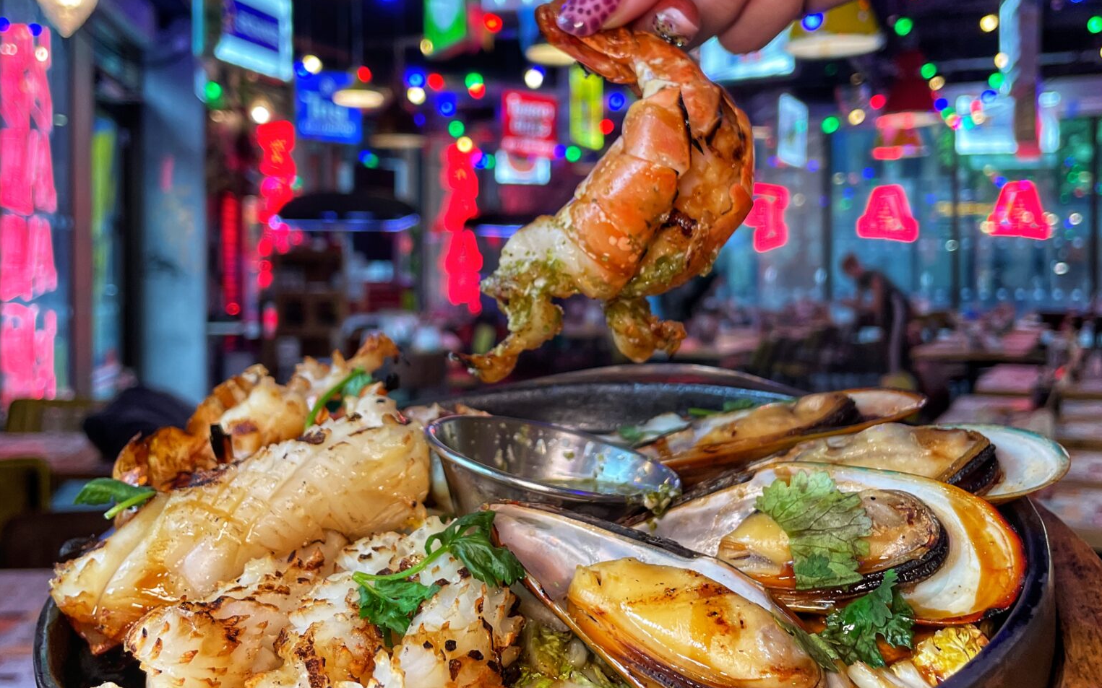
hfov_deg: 52.8
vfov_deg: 34.4
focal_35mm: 37
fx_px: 1111
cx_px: 553
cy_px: 296
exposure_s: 1/100
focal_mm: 4.2
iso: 80
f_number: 1.6
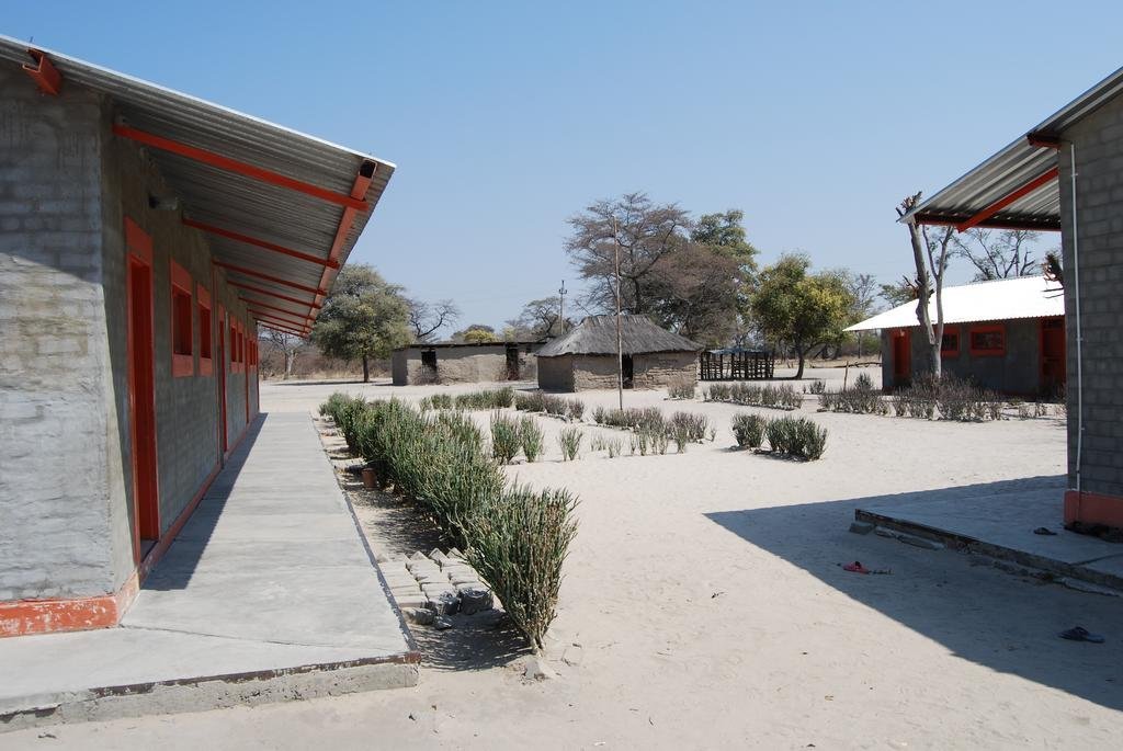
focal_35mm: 27
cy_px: 376
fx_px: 843
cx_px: 562
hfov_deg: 67.3
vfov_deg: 48.0
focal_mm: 18
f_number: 8
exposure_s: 1/250
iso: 100
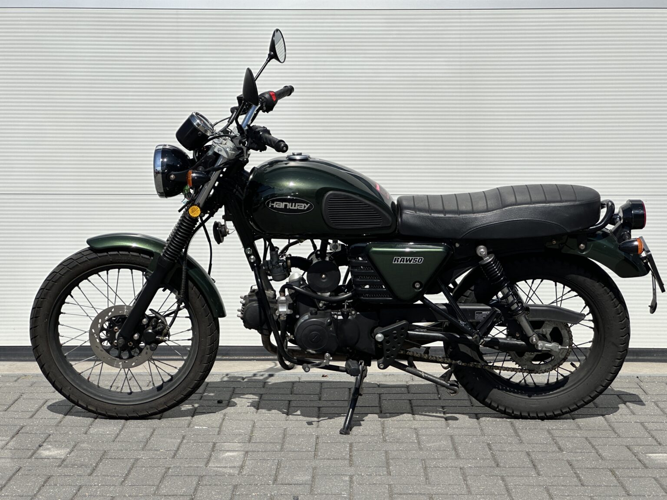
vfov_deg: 19.1
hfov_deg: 25.3
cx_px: 334
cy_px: 250
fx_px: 1484
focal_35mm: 77
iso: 32
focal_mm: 9
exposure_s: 1/1815
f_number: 2.8
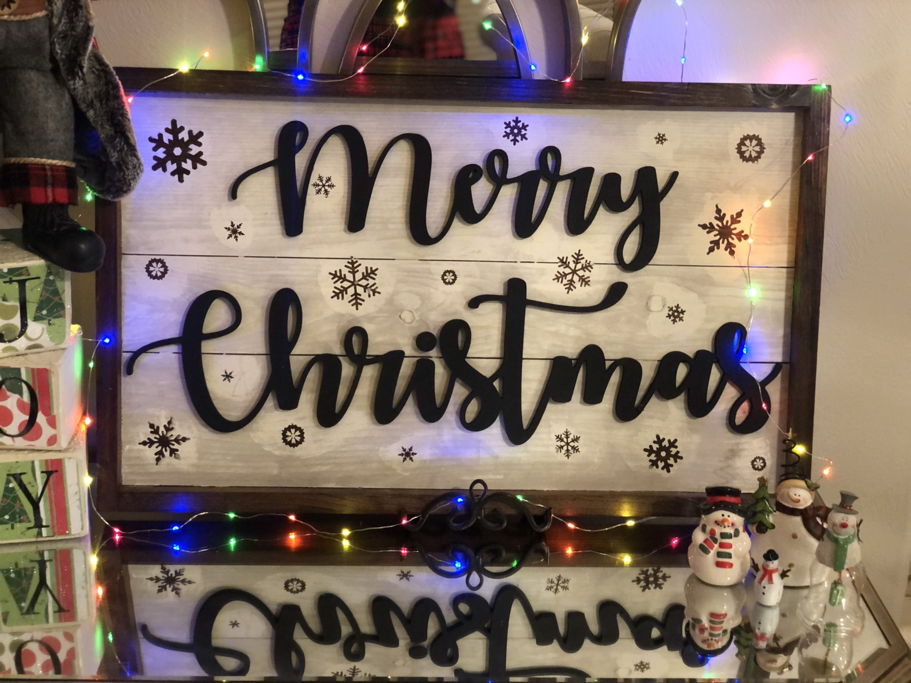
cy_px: 342
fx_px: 1369
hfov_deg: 36.8
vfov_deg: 28.0
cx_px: 456
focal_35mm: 52
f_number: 2.4
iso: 160
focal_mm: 6
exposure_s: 1/17
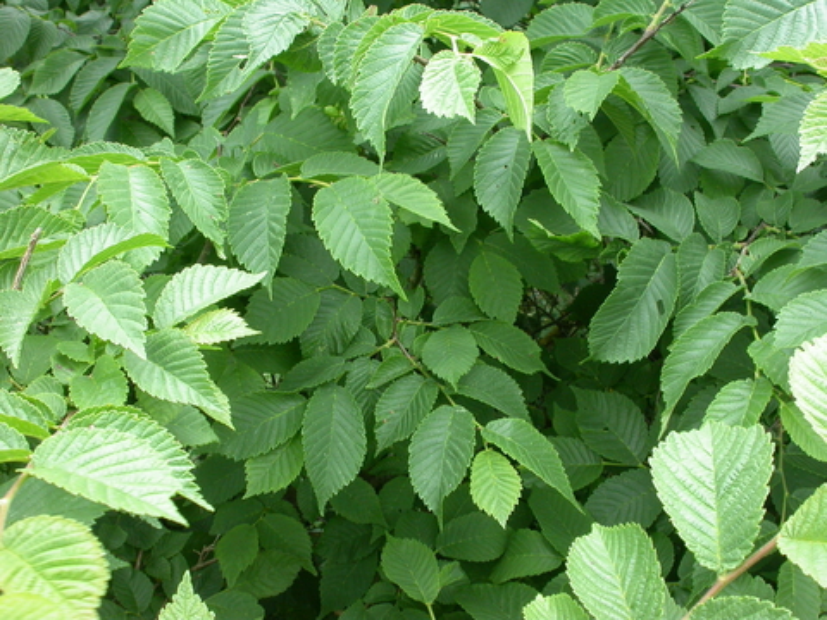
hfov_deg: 37.5
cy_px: 310
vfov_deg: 28.6
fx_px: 1218
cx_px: 414
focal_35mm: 51
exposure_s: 1/29.2
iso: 100
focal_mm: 10.6
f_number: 5.8
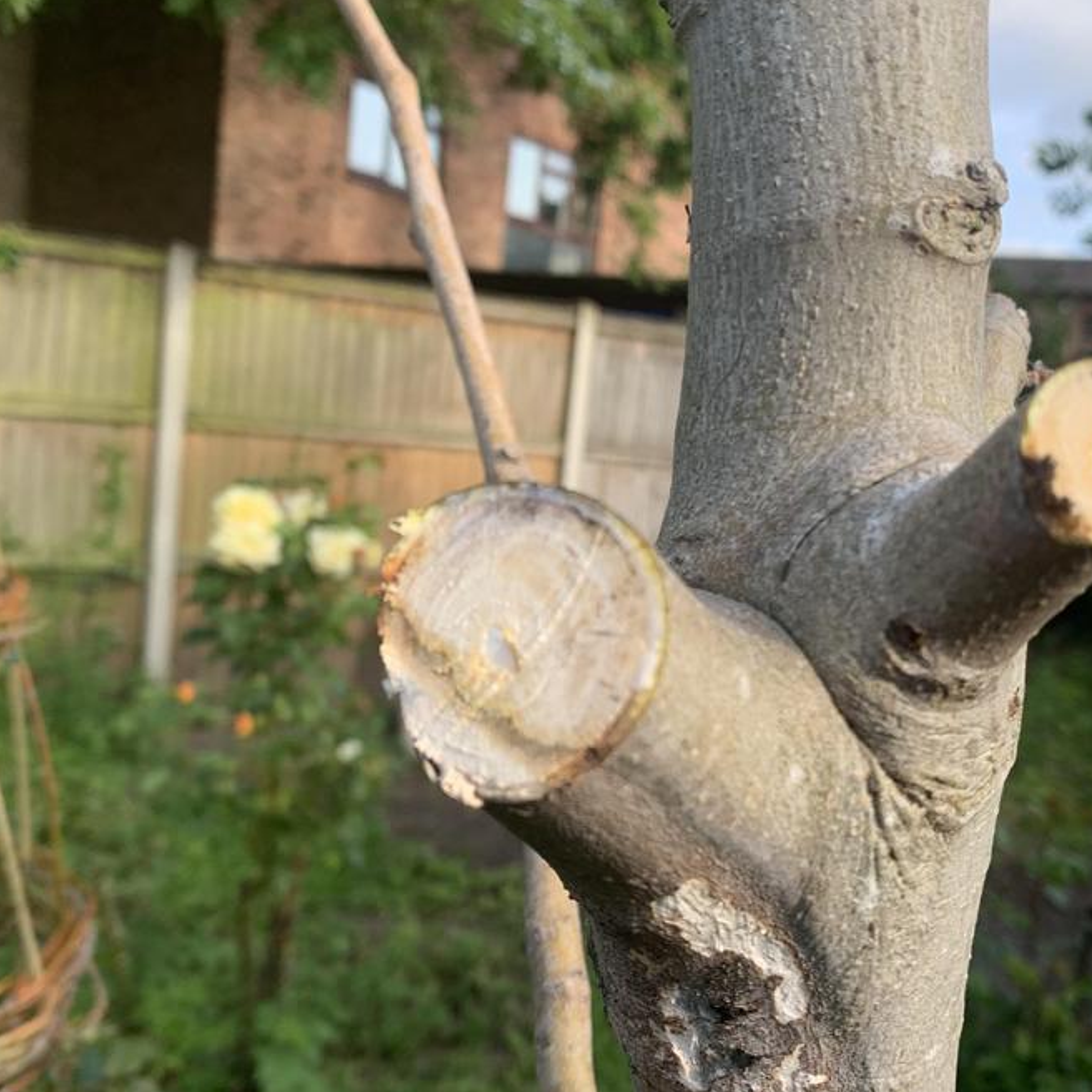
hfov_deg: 47.2
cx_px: 562
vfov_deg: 47.1
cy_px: 608
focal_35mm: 35
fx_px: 1249
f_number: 1.8
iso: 25
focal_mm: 4.25
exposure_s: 1/567
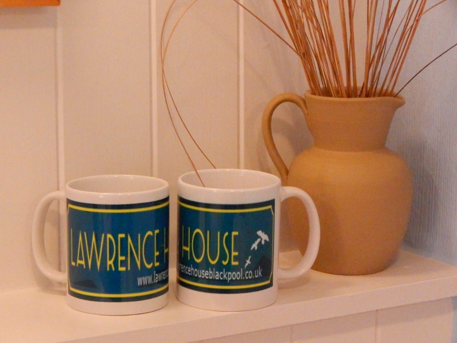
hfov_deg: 17.1
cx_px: 228
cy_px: 172
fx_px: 1518
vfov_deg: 12.9
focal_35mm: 115
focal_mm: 20.5
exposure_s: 1/60
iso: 3200
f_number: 4.6
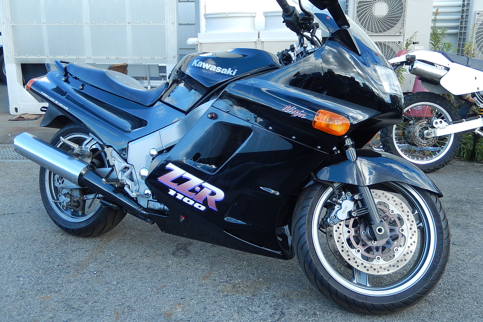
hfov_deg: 55.8
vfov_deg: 38.8
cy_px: 140
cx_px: 237
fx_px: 456
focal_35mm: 34
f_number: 3.8
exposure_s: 1/160
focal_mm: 5.7
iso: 125
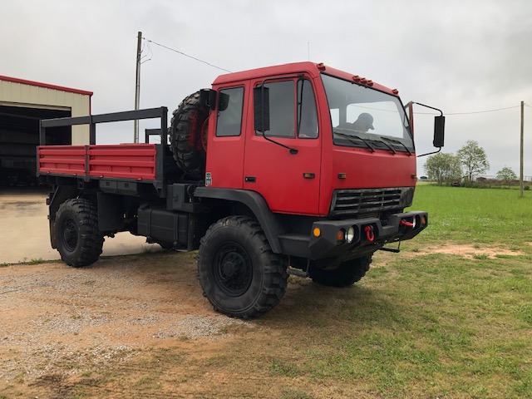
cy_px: 200
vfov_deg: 49.7
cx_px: 266
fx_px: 430
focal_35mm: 28
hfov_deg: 63.4
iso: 20
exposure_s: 1/2404
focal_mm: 3.99
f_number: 1.8
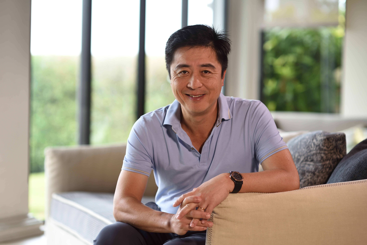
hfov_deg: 23.9
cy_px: 122
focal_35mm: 85
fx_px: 867
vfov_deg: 16.1
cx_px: 184
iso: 320
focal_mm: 85
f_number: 2.8
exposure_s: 1/400
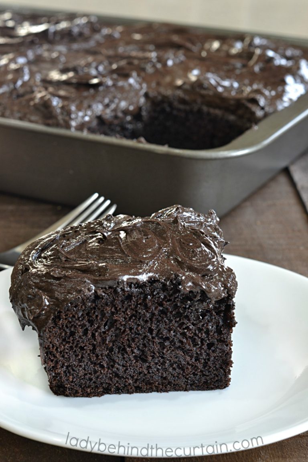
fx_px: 962
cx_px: 154
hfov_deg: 18.2
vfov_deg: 27.0
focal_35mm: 75
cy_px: 231
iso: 100
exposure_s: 1/1.3
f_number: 10
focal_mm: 50
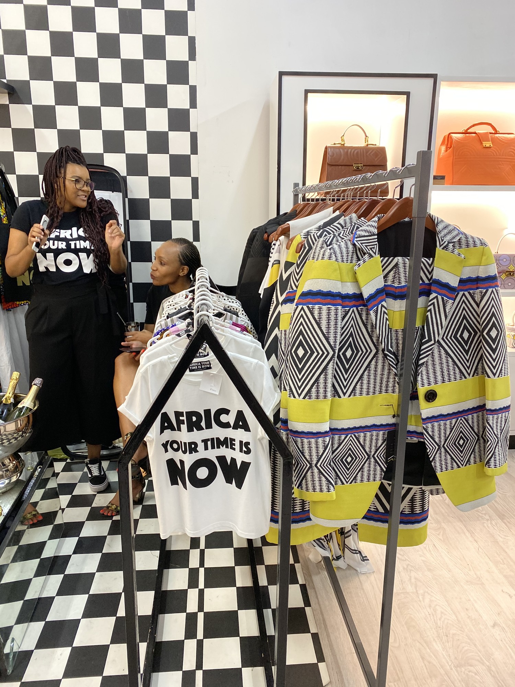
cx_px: 258
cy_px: 344
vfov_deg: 67.3
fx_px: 516
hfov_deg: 53.1
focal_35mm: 26
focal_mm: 4.25
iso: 200
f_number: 1.8
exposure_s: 1/50
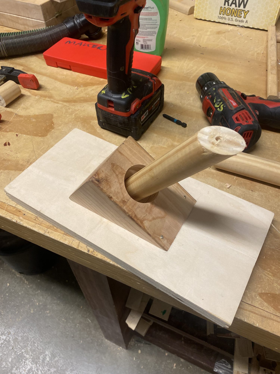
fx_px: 280
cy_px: 187
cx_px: 140
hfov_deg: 53.1
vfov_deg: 67.3
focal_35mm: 26
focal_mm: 4.25
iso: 125
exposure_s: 1/60
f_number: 1.8
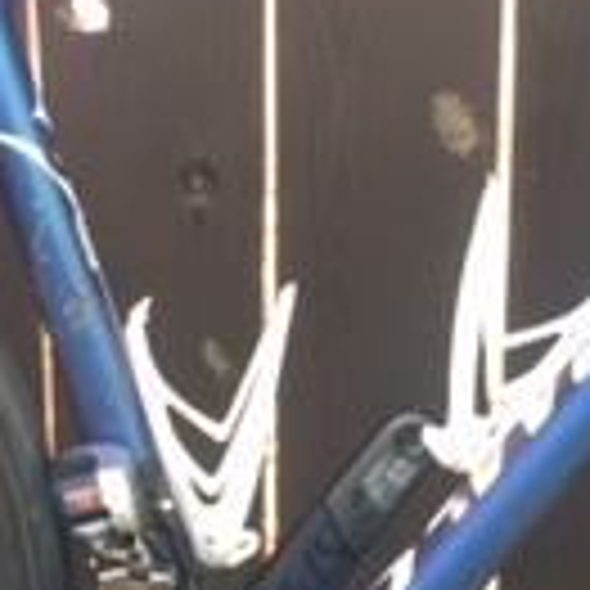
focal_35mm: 125
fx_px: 2410
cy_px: 225
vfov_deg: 13.9
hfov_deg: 13.9
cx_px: 387
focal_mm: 4.15
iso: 40
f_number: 2.2
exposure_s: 1/120
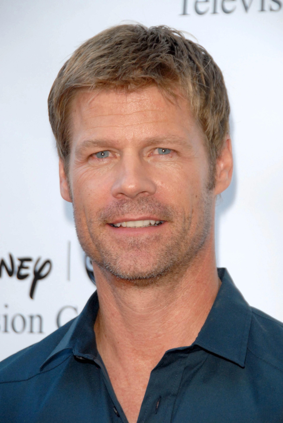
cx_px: 142
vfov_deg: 11.4
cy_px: 212
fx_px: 2116
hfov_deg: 7.7
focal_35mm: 180
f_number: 5.3
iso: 400
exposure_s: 1/200
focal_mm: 120
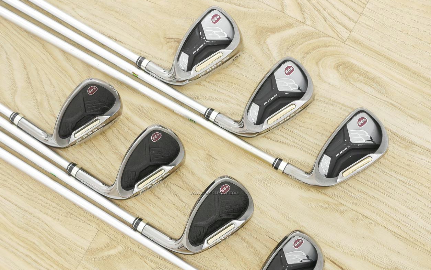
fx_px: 634
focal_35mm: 54
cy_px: 162
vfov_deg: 23.9
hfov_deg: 37.5
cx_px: 214
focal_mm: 25
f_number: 4.5
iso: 1600
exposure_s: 1/40
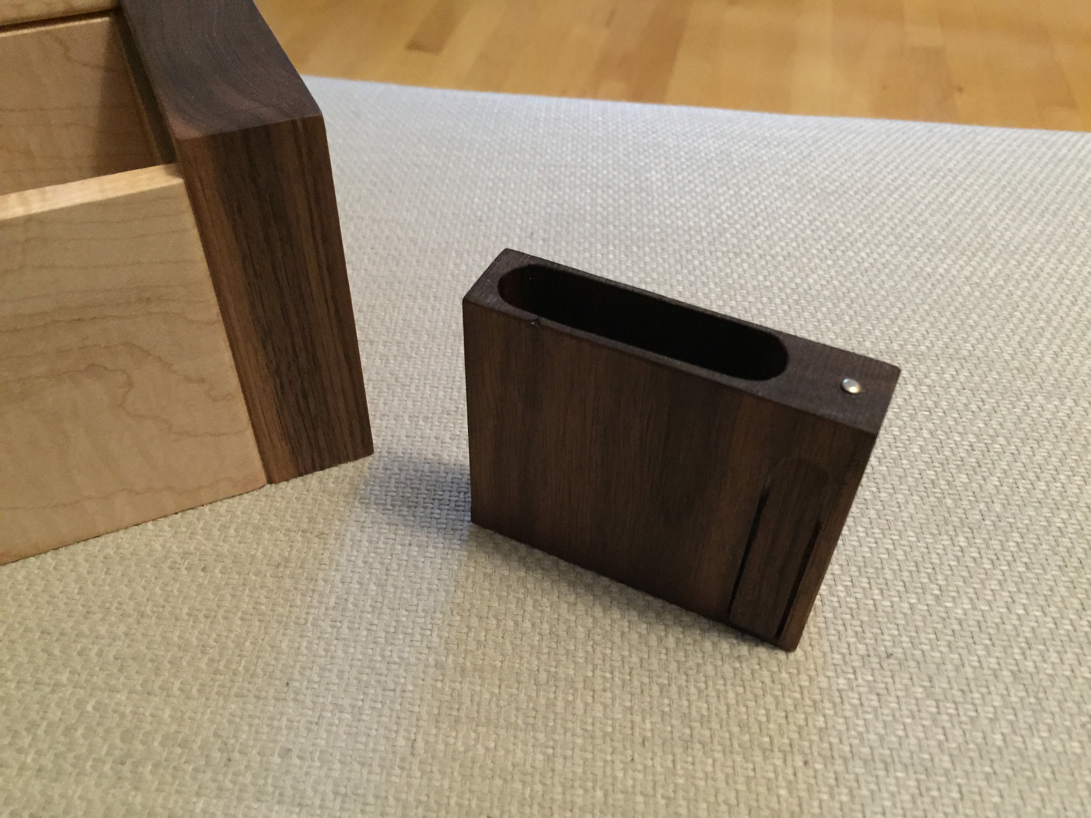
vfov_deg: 48.2
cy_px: 409
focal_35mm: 29
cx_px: 546
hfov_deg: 61.7
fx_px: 914
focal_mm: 4.15
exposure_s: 1/15
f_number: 2.2
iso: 500
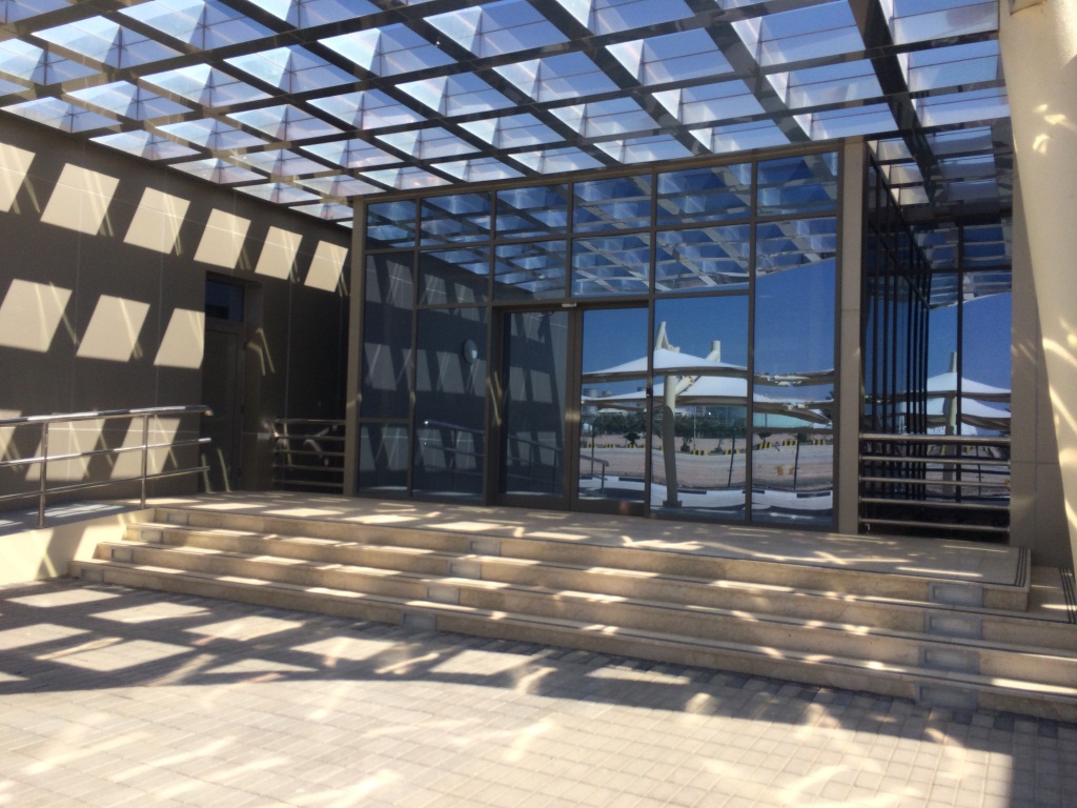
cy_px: 404
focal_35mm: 30
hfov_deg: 60.0
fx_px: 933
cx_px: 538
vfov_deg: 46.8
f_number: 2.2
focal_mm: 4.12
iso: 40
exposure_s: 1/2283
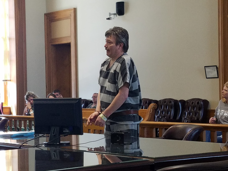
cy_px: 86
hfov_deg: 67.3
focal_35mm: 26
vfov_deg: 53.1
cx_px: 114
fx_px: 171
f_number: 1.7
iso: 125
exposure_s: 1/60
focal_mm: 4.2
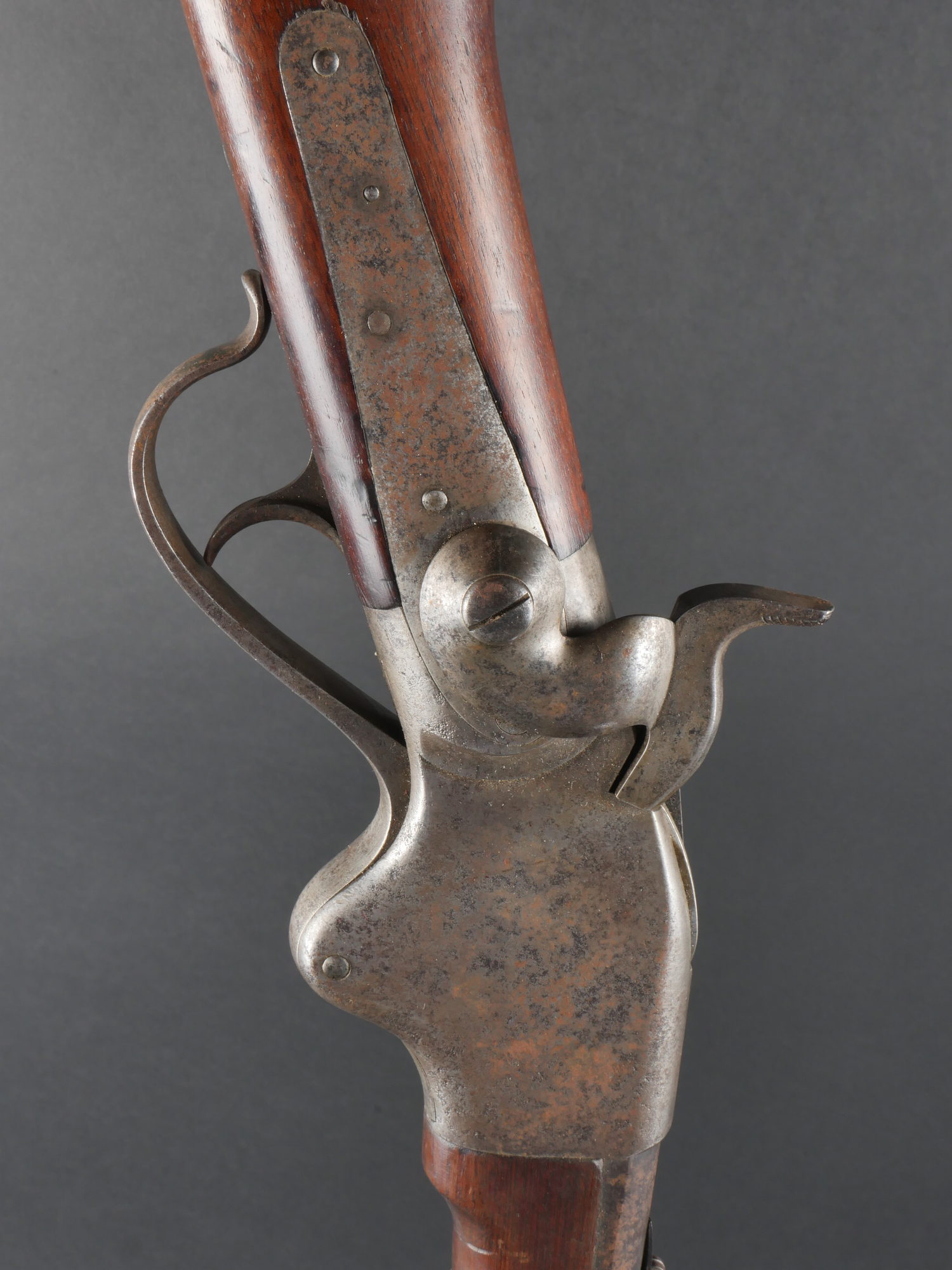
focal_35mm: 42
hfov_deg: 34.3
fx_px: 1540
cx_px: 476
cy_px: 635
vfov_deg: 44.8
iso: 200
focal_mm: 21
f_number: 16
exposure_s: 1/160
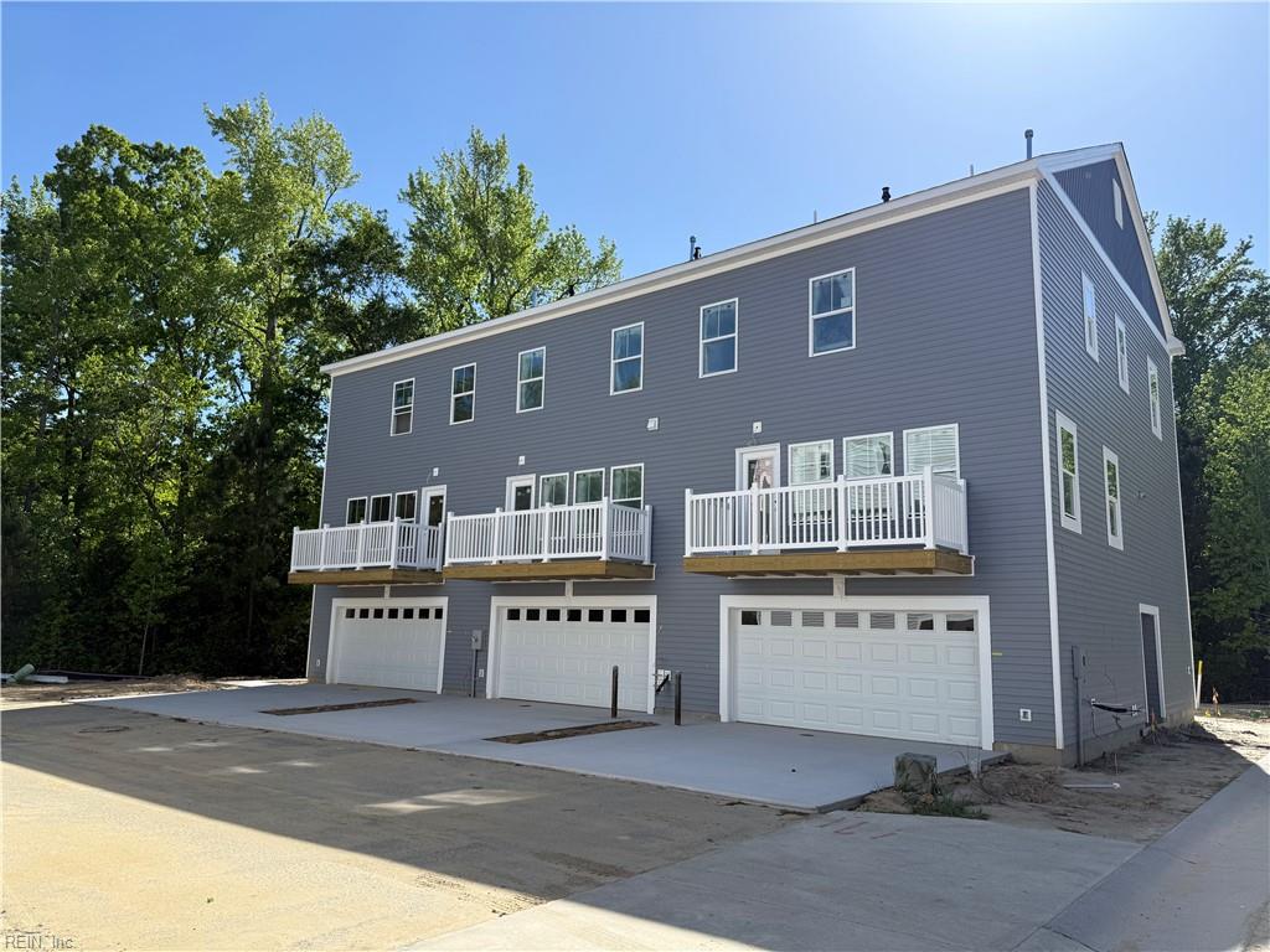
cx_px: 635
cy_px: 476
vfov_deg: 56.8
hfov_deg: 71.6
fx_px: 881
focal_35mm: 24
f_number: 1.78
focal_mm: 6.76
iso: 80
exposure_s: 1/4405
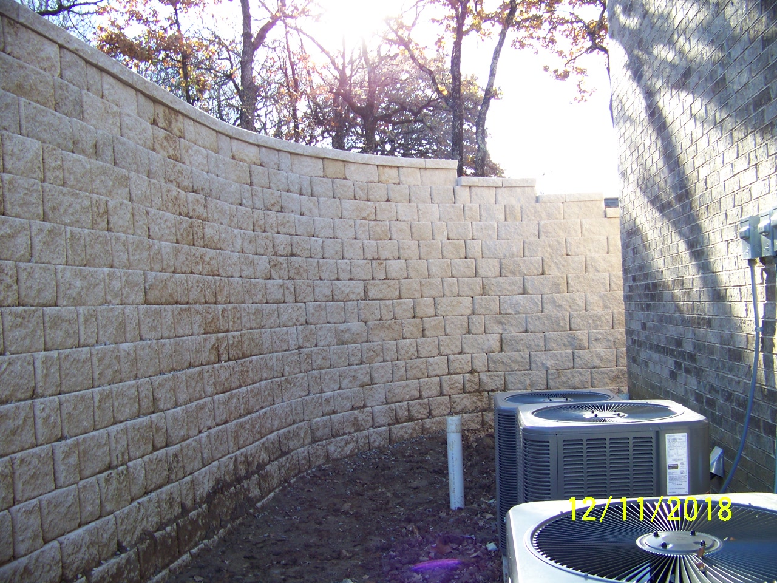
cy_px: 292
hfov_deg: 51.4
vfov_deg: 39.7
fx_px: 808
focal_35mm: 36
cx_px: 388
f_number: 2.8
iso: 64
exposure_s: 1/80
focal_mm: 5.85
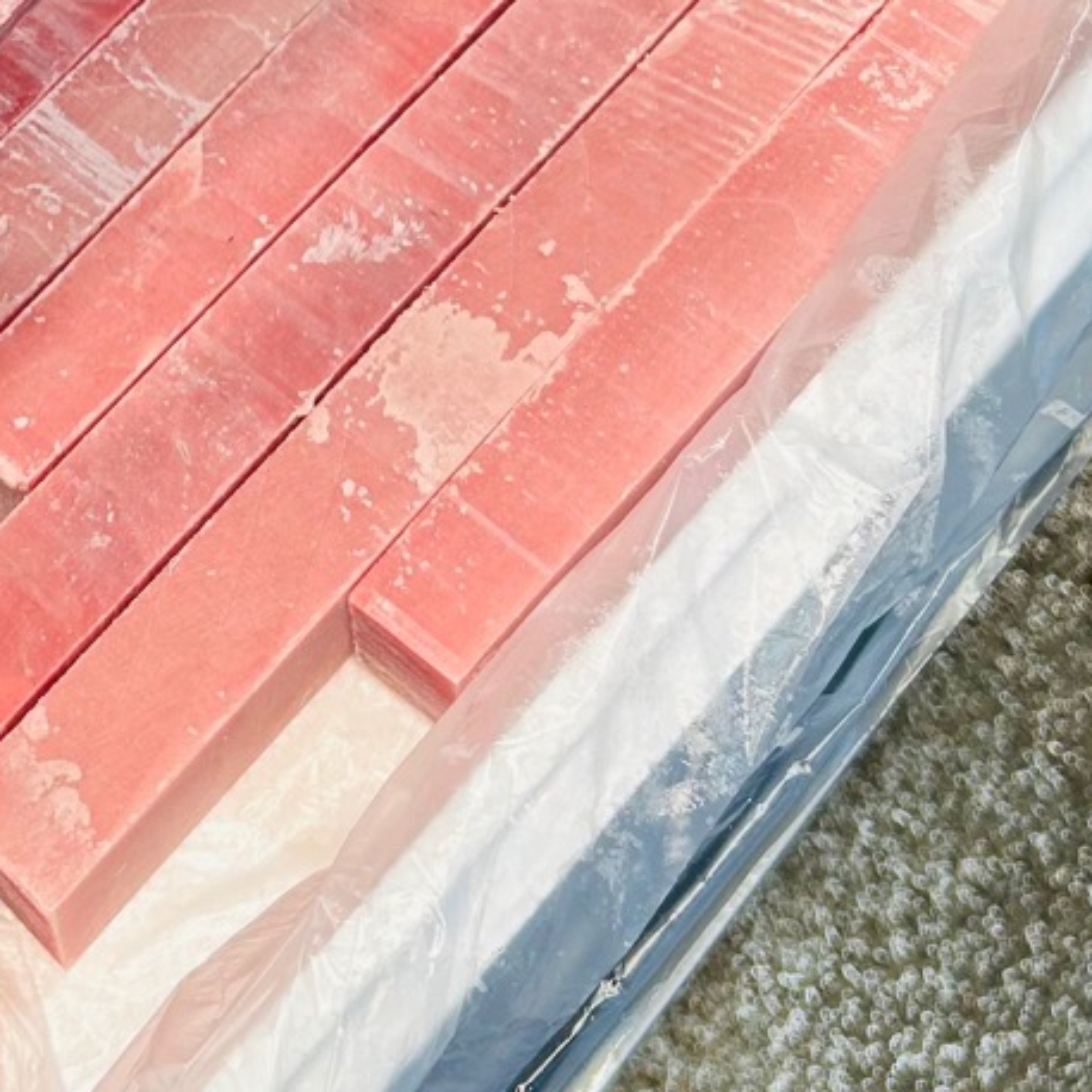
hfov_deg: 21.2
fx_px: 2748
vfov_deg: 21.9
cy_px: 100
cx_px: -143
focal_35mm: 77
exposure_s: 1/135
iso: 32
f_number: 1.5
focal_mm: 5.7
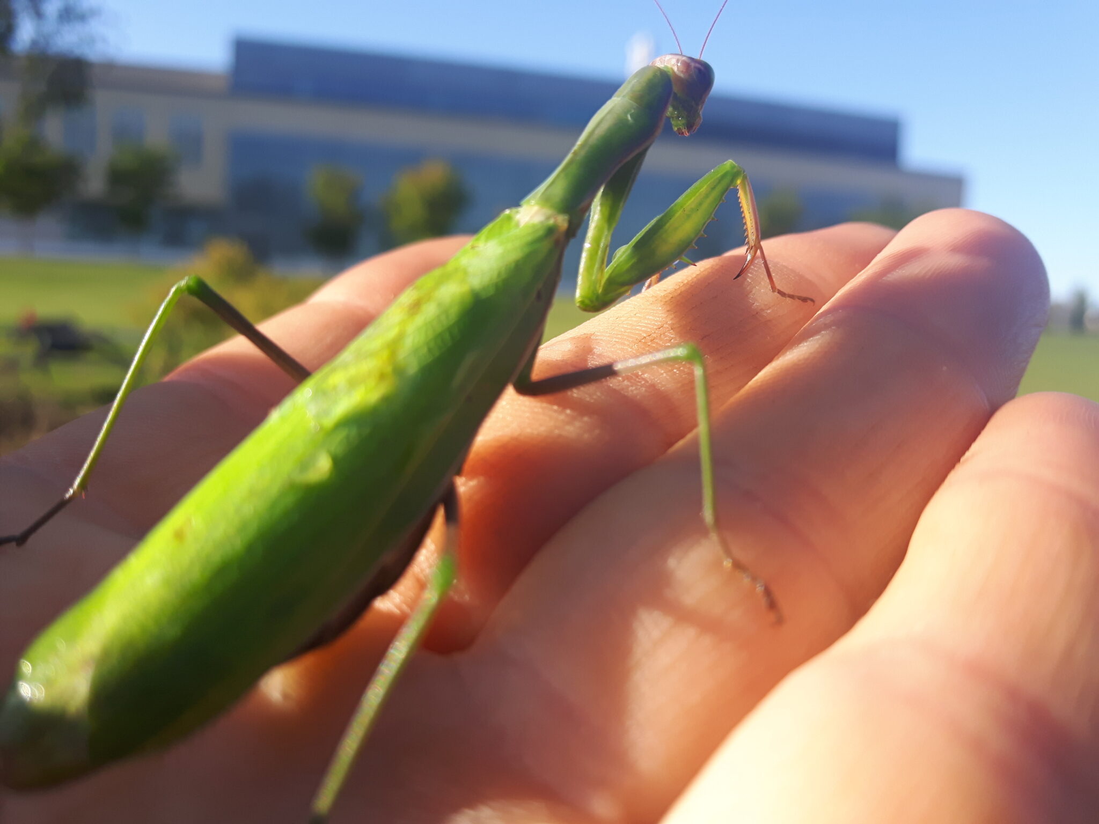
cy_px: 412
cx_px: 550
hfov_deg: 58.4
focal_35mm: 31
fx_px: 984
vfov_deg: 45.4
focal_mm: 3.7
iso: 40
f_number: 1.9
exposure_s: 1/532
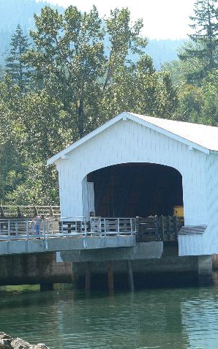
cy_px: 175
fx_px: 1312
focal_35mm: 138
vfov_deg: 15.1
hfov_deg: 9.4
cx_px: 208
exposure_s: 1/500
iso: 100
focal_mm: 16.2
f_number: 2.8
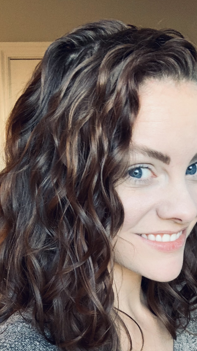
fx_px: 325
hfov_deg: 33.5
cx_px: 126
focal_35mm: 35
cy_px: 176
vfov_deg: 56.6
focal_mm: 2.87
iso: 125
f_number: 2.2
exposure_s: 1/60
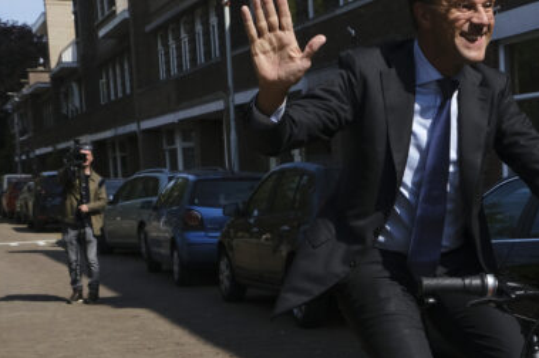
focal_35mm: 73
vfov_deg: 18.1
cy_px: 371
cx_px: 509
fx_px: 1092
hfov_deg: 26.6
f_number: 7.1
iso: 800
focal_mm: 18
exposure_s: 1/2000
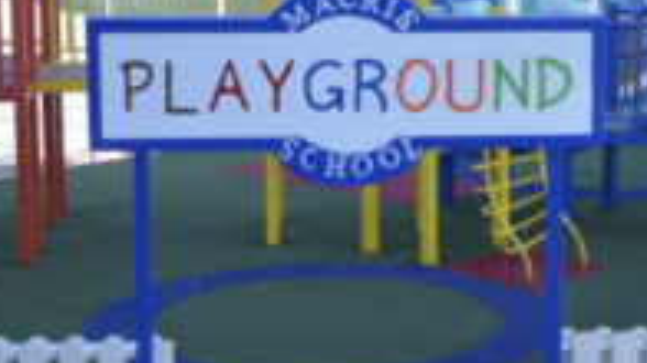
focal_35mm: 128
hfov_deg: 16.6
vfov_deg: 9.4
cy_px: 41
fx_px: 2195
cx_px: 558
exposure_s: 1/60
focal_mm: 20
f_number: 5.6
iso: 100
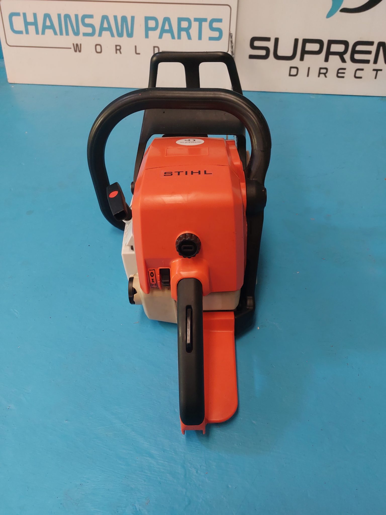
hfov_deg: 56.8
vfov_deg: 71.6
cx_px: 193
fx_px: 357
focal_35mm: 24
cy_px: 258
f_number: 1.8
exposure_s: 1/30
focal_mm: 5.23
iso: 500
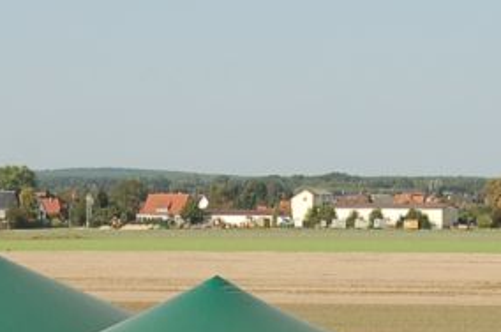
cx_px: 295
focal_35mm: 165
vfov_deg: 8.0
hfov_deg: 12.5
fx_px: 2291
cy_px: 600
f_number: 9
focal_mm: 26
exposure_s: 1/320
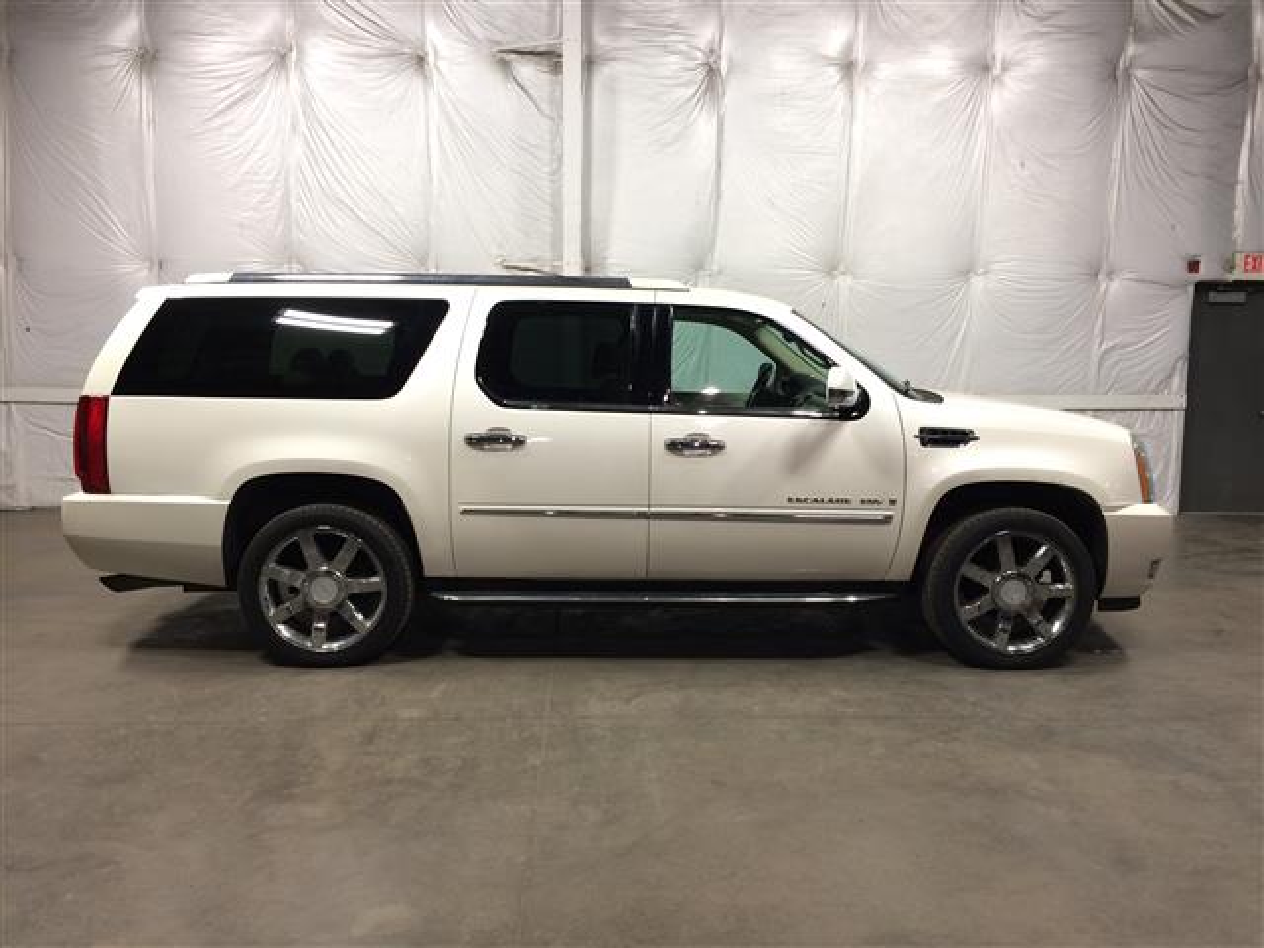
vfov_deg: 48.2
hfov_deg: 61.7
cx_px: 632
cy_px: 474
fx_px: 1059
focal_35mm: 29
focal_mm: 4.15
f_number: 2.2
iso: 64
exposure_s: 1/30
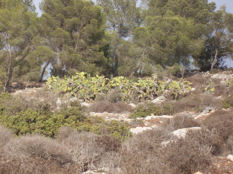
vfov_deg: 13.7
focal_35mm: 108
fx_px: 727
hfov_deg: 18.2
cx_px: 116
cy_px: 87
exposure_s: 1/547
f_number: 4.8
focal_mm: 18
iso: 80
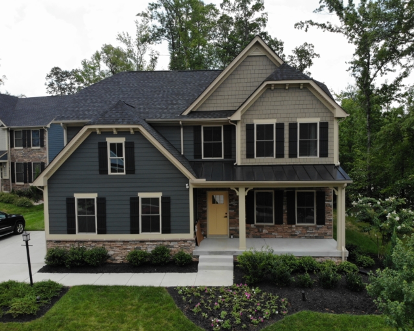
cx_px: 216
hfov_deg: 66.0
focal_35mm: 26
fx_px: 319
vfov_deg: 54.9
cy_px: 166
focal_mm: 4.5
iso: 100
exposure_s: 1/781
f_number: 2.8
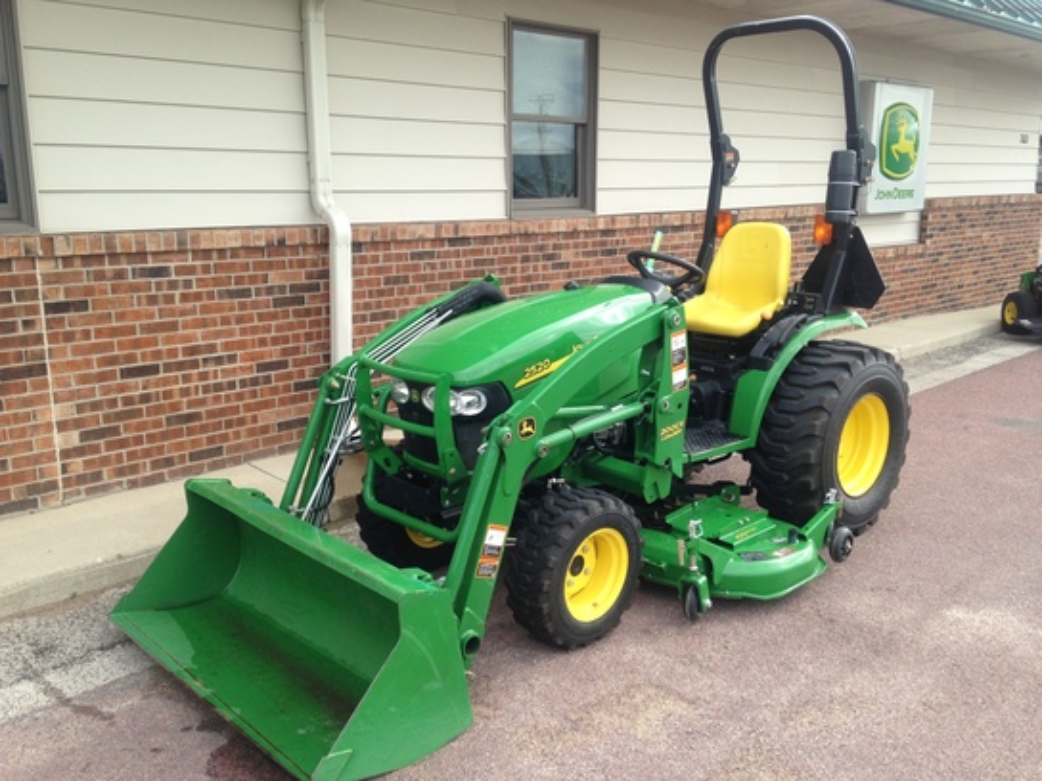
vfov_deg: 42.9
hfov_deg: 55.4
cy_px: 390
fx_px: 993
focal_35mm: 33
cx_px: 521
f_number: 2.4
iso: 50
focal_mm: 4.12
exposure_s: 1/475
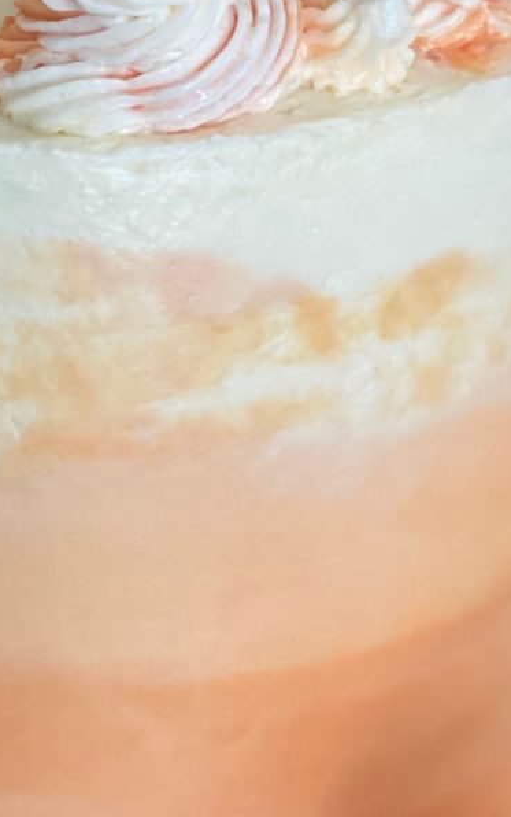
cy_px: 313
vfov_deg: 14.7
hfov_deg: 9.2
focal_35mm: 142
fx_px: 3161
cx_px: 145
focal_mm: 6
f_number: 2
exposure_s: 1/122
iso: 125
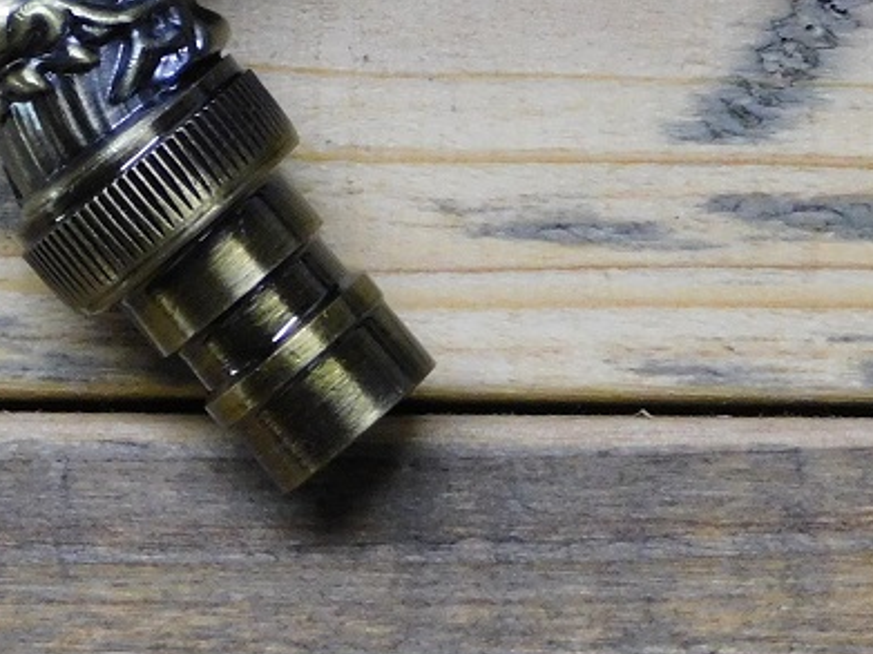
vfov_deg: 5.1
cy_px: -259
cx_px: 471
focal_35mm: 292
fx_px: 7362
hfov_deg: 6.8
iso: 450
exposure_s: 1/30
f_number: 4.6
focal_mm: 17.6
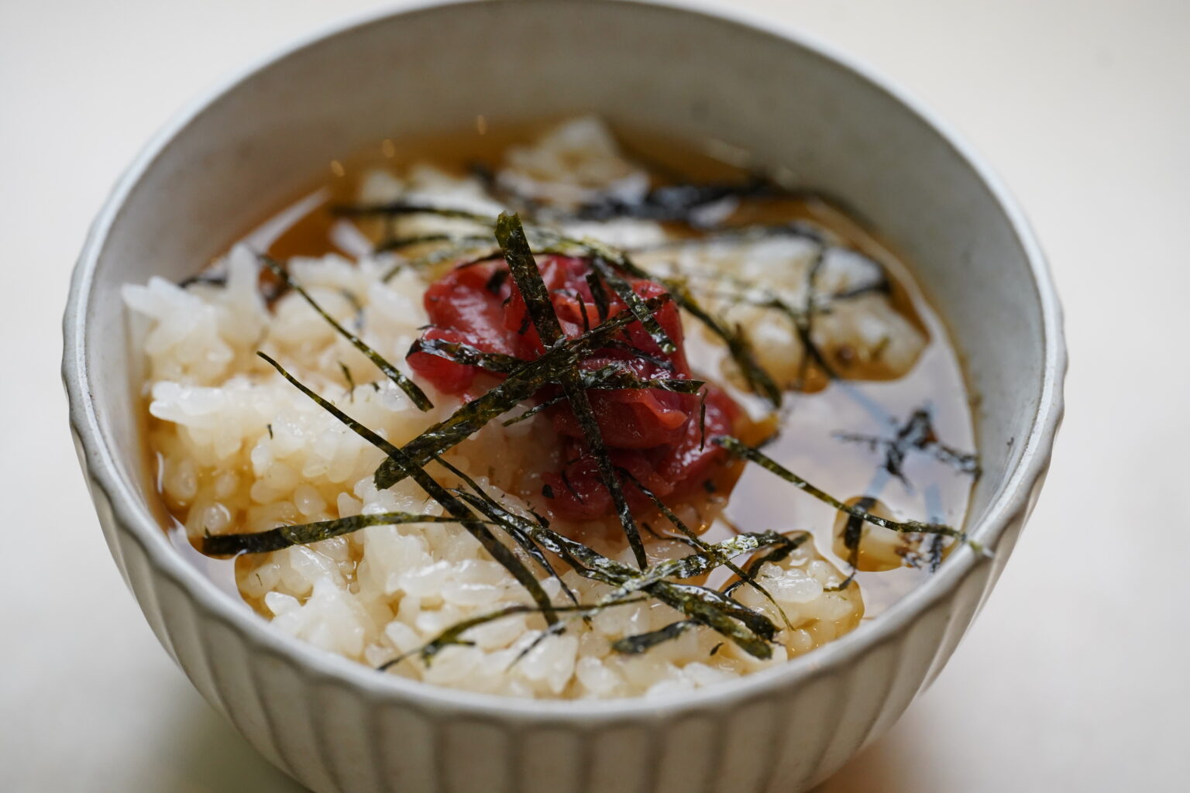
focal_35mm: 105
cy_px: 396
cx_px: 595
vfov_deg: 13.0
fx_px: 3471
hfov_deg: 19.5
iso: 4000
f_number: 4
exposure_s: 1/1600
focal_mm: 105
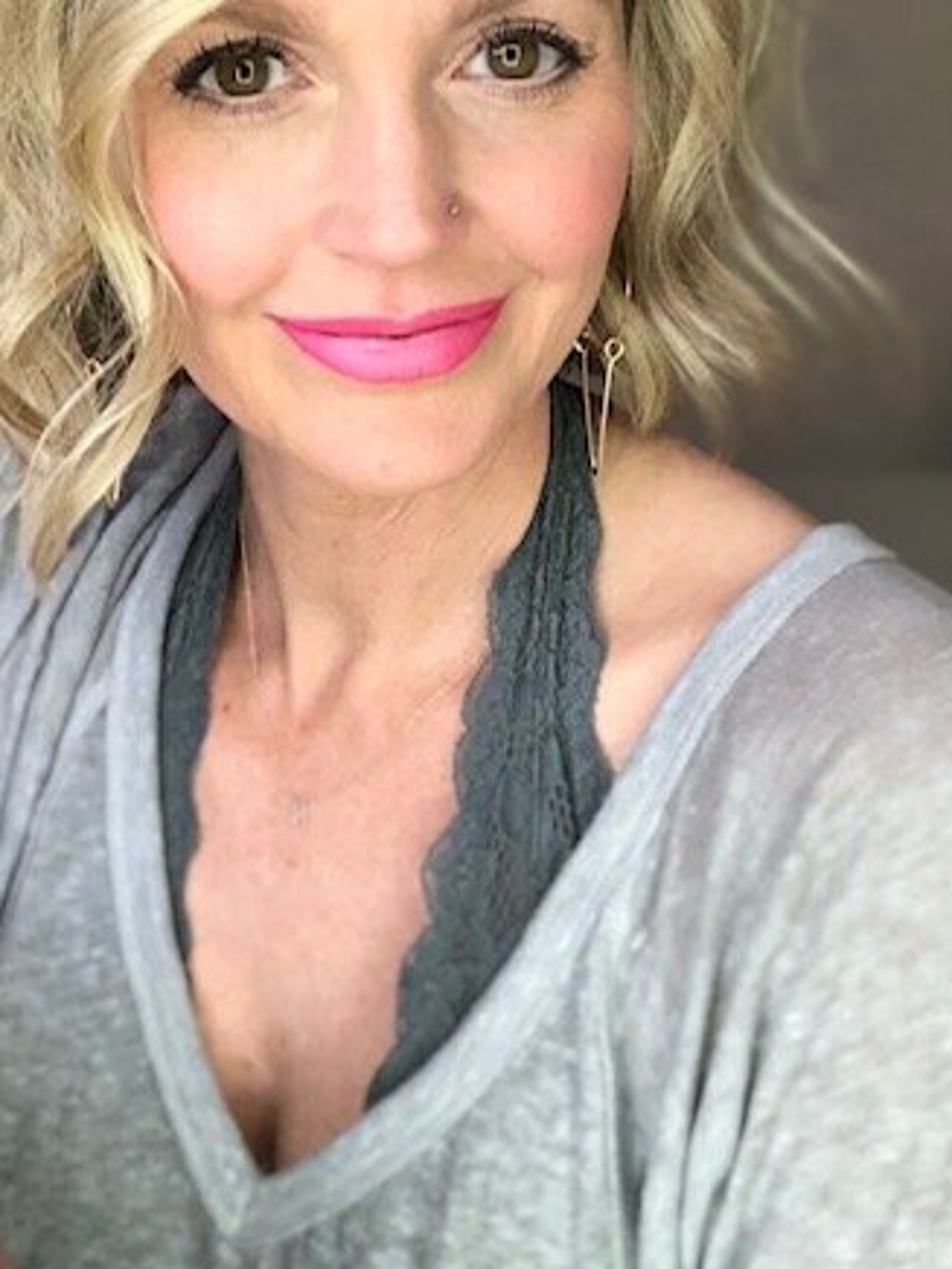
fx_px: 1723
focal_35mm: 47
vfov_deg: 40.0
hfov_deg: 30.7
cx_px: 322
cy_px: 442
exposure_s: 1/20
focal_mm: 2.87
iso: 32
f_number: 2.2
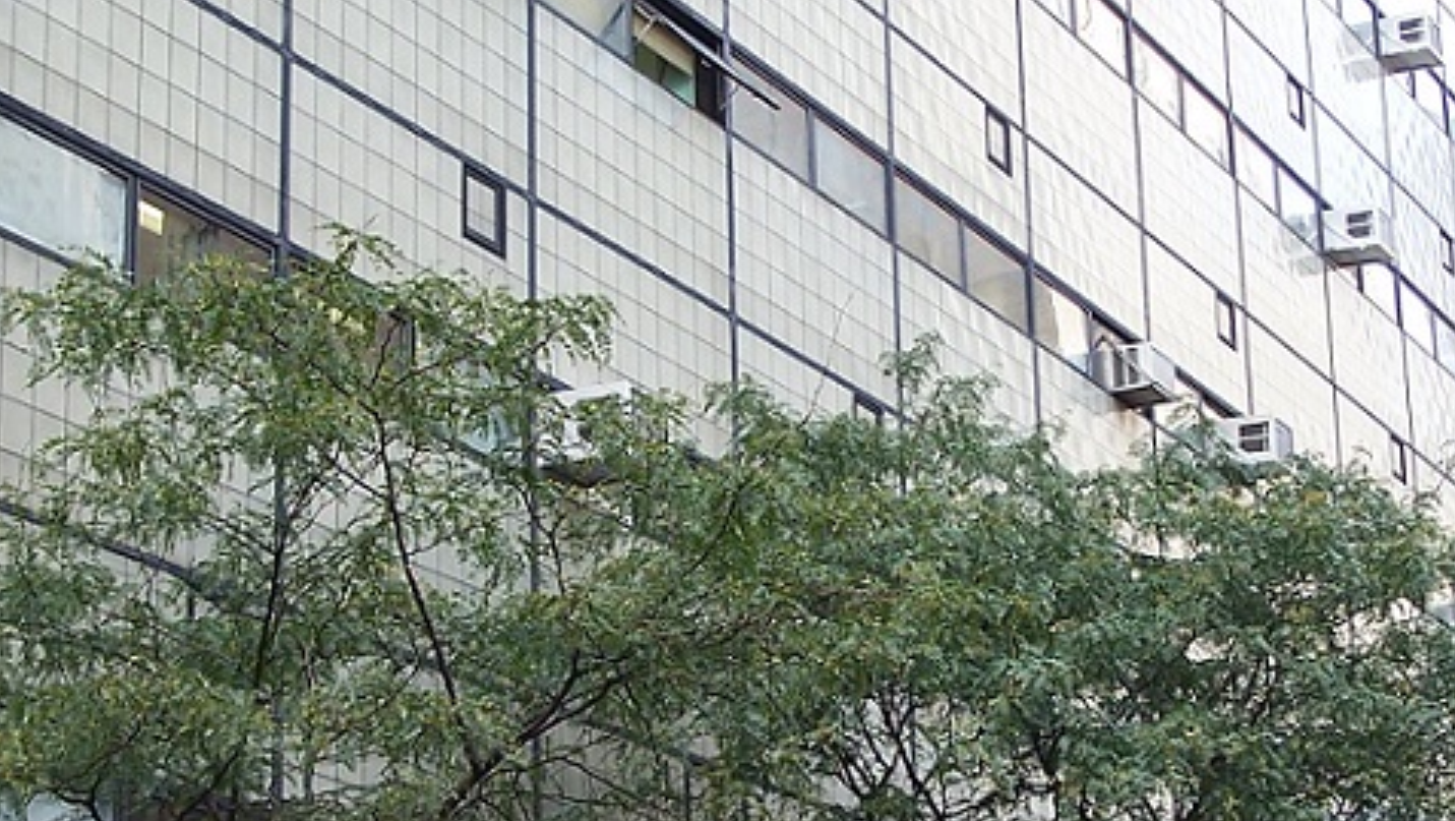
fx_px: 3667
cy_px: 504
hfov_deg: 22.4
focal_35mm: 95
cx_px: 822
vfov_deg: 12.8
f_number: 2.8
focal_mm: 7.8
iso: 64
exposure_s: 1/80
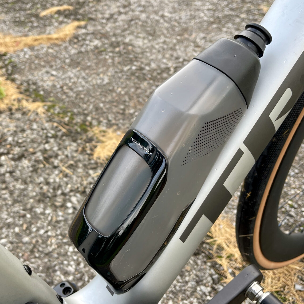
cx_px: 117
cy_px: 154
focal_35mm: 35
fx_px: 348
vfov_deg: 47.2
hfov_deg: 46.9
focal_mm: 5.1
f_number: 1.6
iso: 32
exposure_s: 1/243
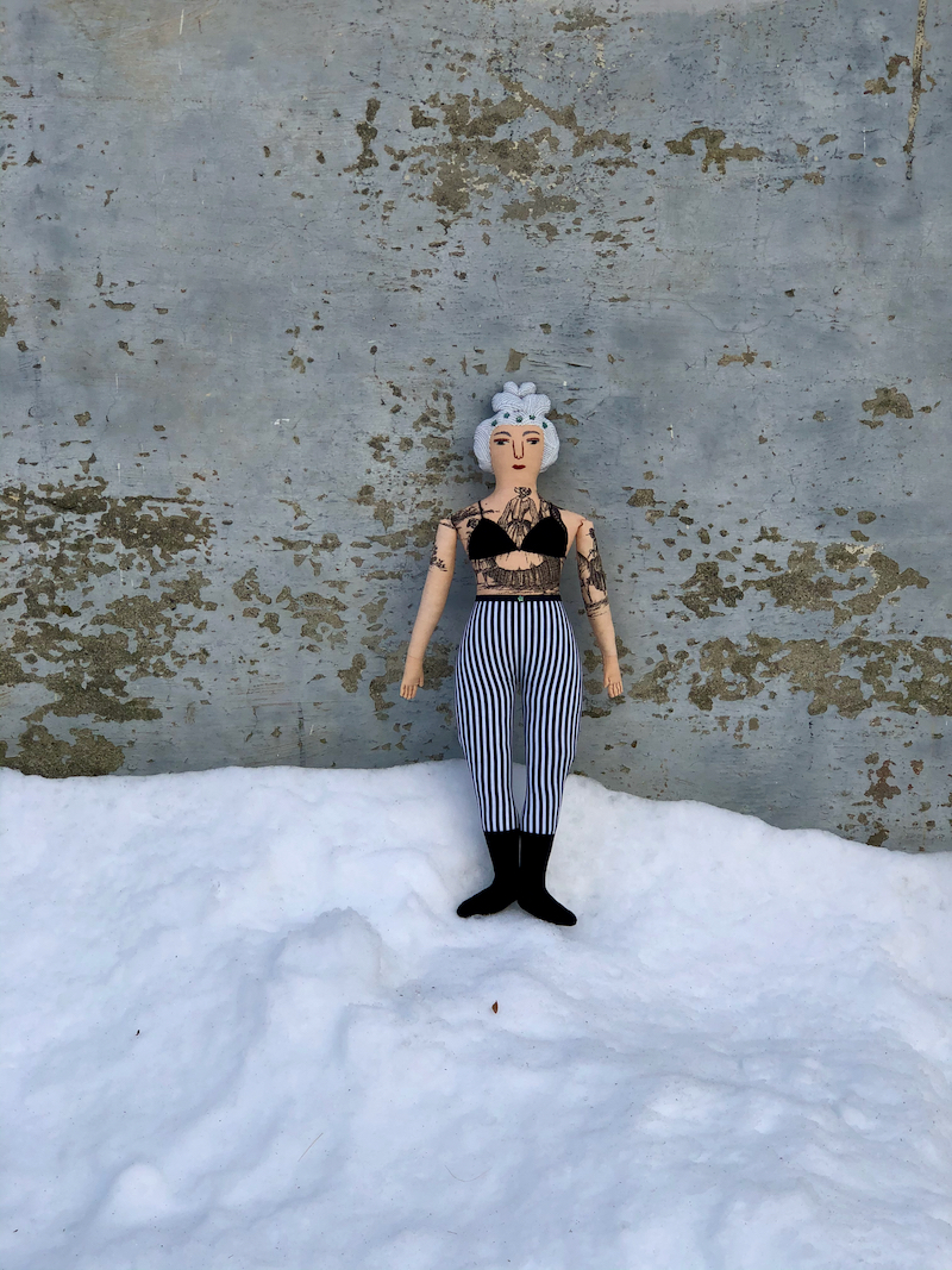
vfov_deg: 33.8
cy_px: 635
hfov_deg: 25.7
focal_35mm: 57
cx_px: 476
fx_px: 2091
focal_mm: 6.6
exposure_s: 1/374
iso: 20
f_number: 2.8
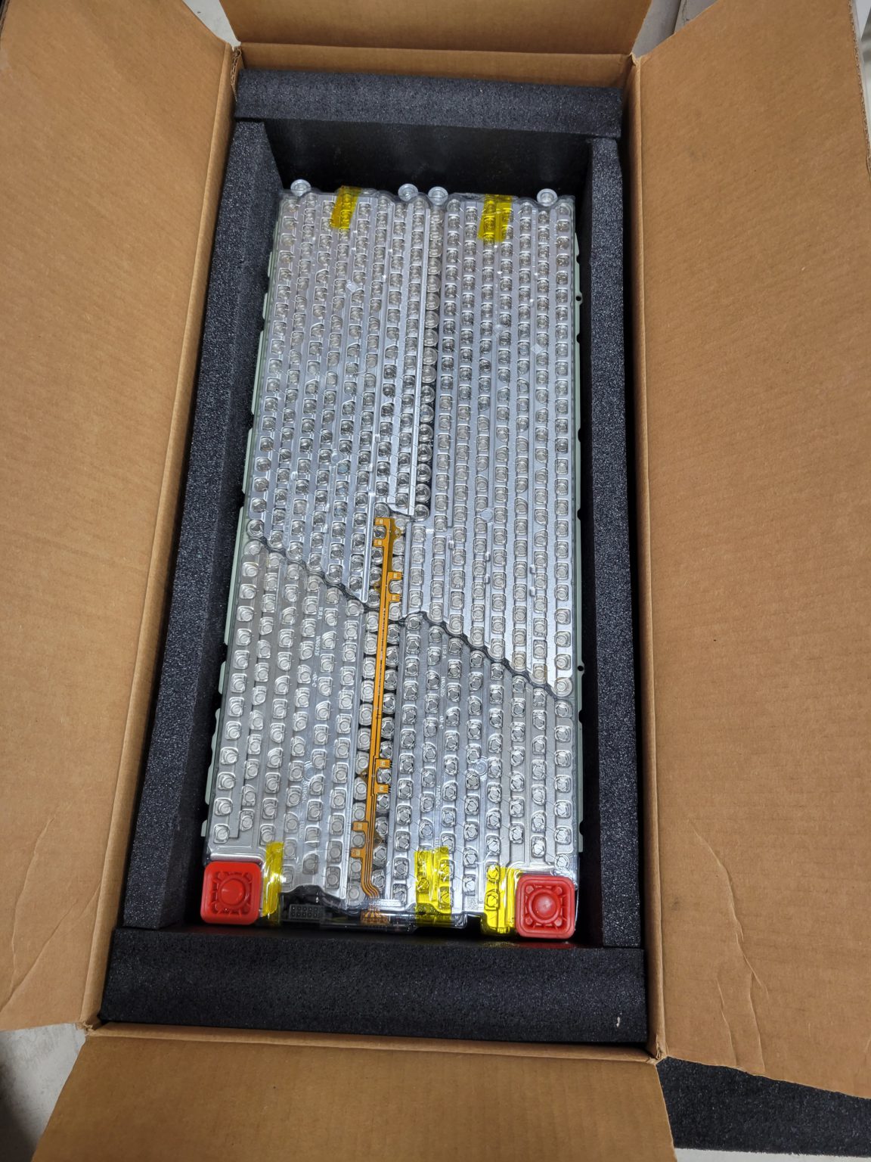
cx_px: 436
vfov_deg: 67.3
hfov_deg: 53.1
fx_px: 872
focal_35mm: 26
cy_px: 581
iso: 80
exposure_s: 1/120
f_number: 1.8
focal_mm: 5.4
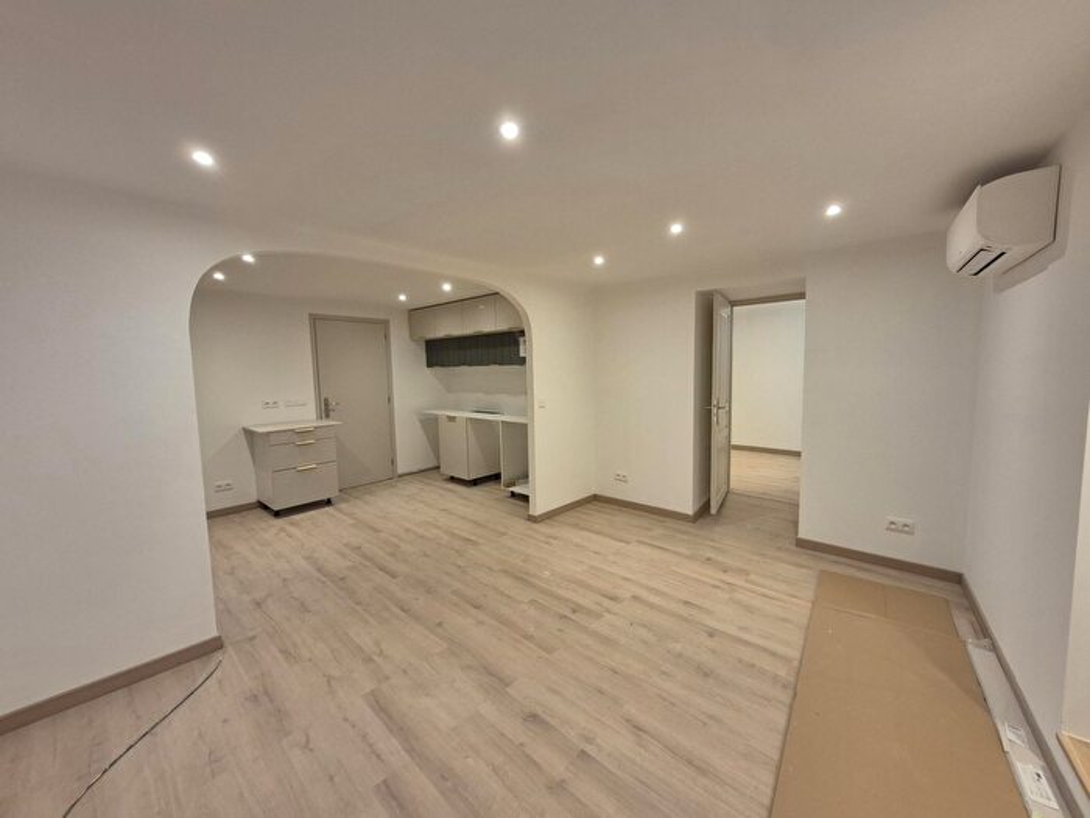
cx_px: 545
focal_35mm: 13
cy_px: 409
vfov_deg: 89.9
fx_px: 409
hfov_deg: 106.2
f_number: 2.2
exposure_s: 1/50
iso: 125
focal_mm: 1.74
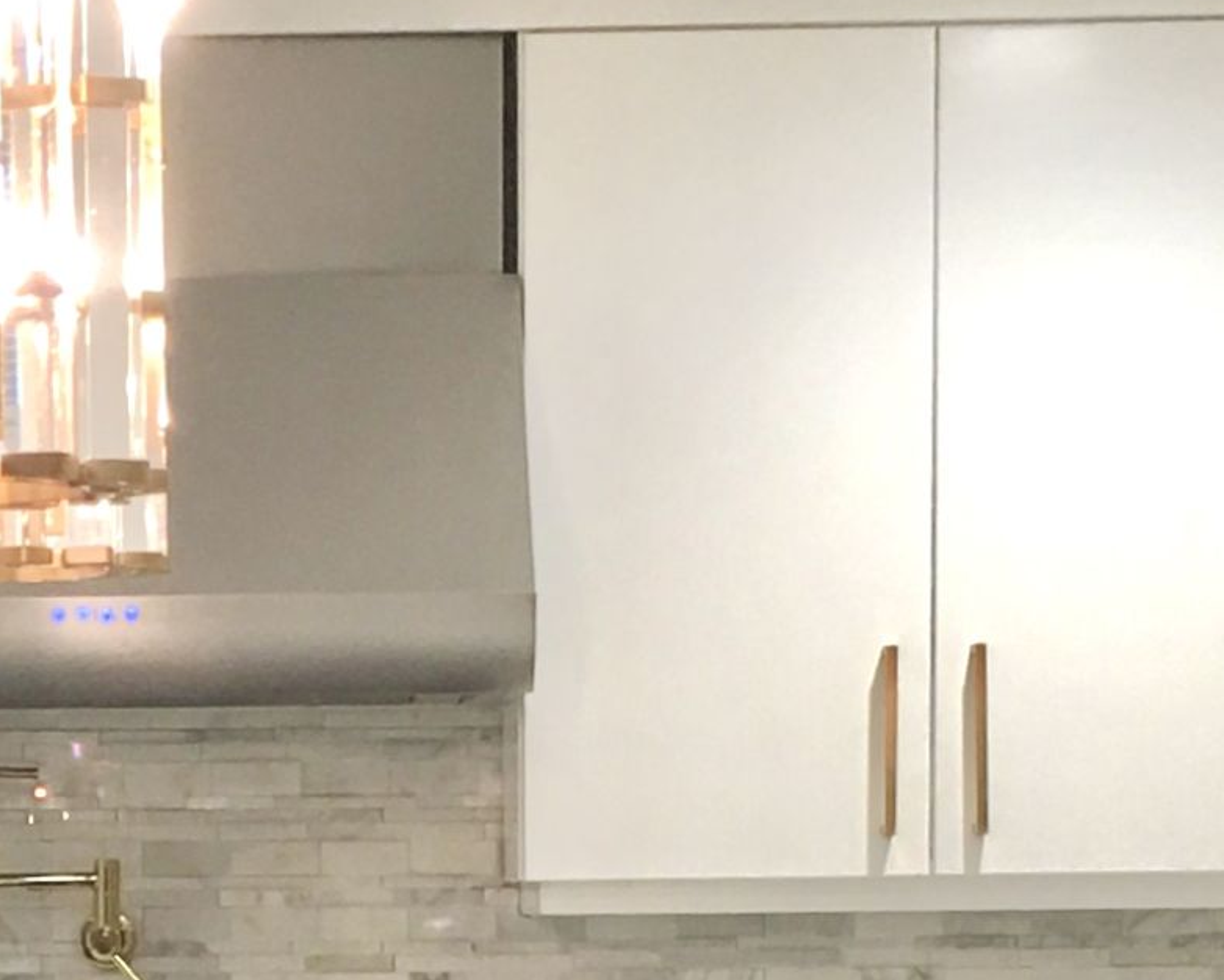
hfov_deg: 13.7
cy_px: 1310
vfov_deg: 10.8
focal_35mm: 139
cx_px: 47
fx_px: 5037
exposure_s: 1/15
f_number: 2.2
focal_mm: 4.15
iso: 32
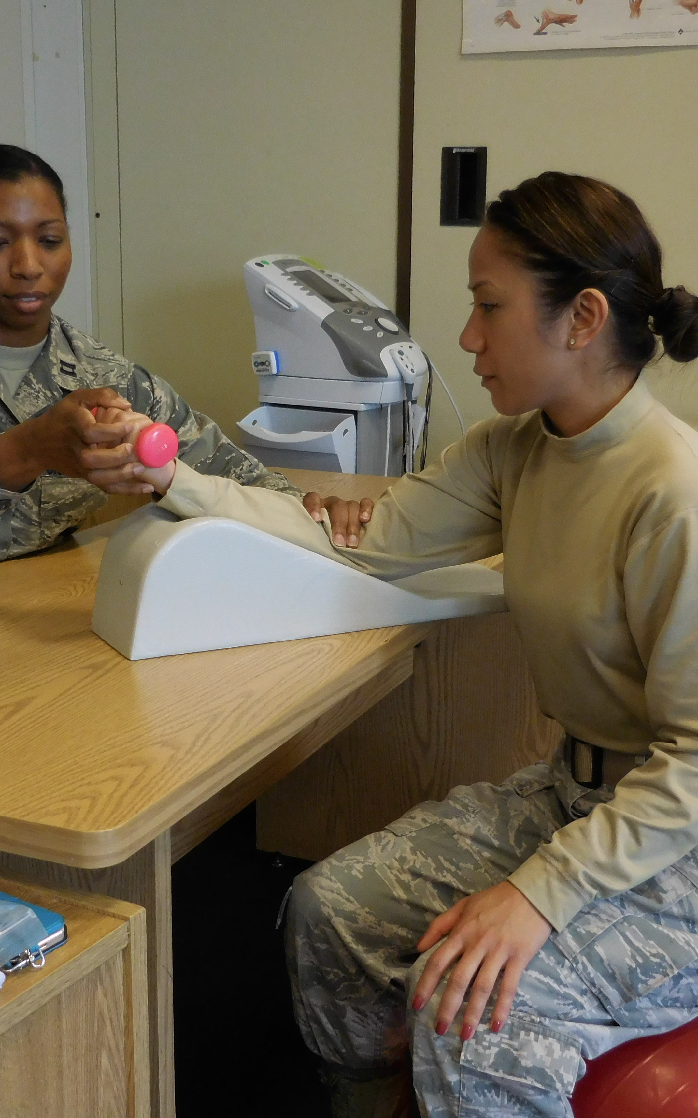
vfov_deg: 42.7
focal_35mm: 47
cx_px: 305
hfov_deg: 27.4
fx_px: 1431
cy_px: 560
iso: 320
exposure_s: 1/30
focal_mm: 5.9
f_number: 3.7
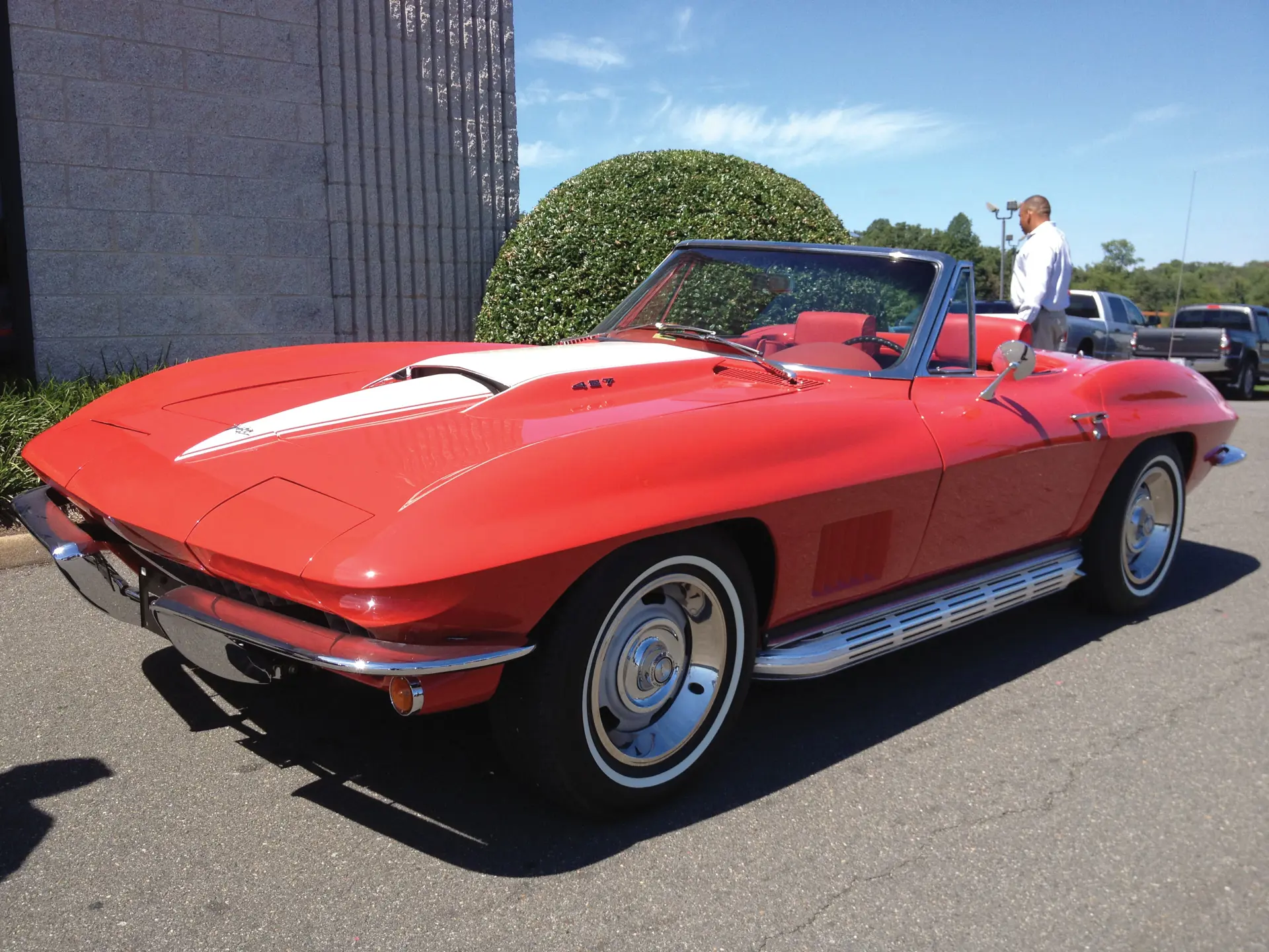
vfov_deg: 40.7
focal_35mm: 35
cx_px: 634
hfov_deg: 52.6
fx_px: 1283
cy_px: 476
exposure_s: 1/968
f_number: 2.4
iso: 50
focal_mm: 4.28
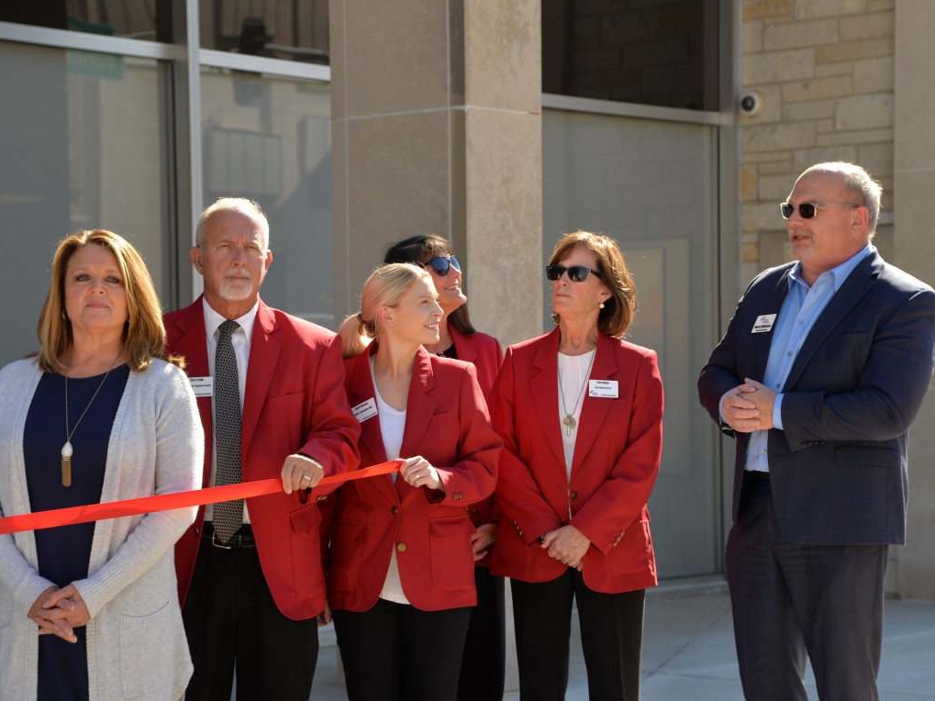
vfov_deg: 16.6
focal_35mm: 89
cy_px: 350
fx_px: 2404
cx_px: 488
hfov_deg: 22.0
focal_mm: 82
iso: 280
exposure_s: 1/500
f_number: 5.6
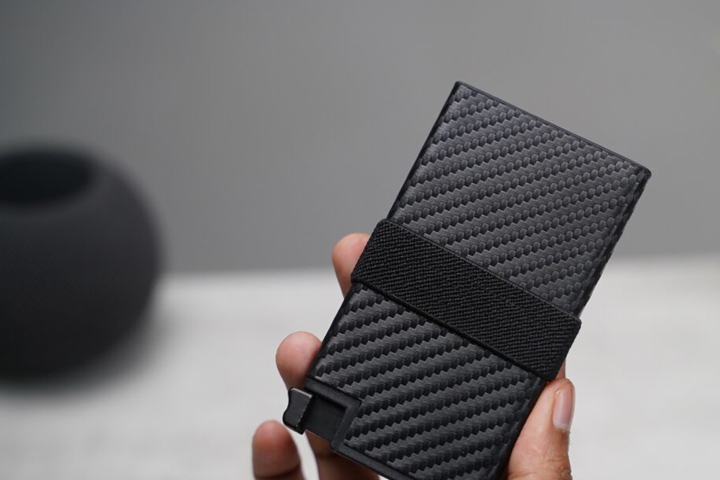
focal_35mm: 94
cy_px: 307
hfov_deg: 21.6
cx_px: 453
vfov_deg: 14.5
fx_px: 1880
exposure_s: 1/160
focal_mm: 72
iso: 1250
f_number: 4
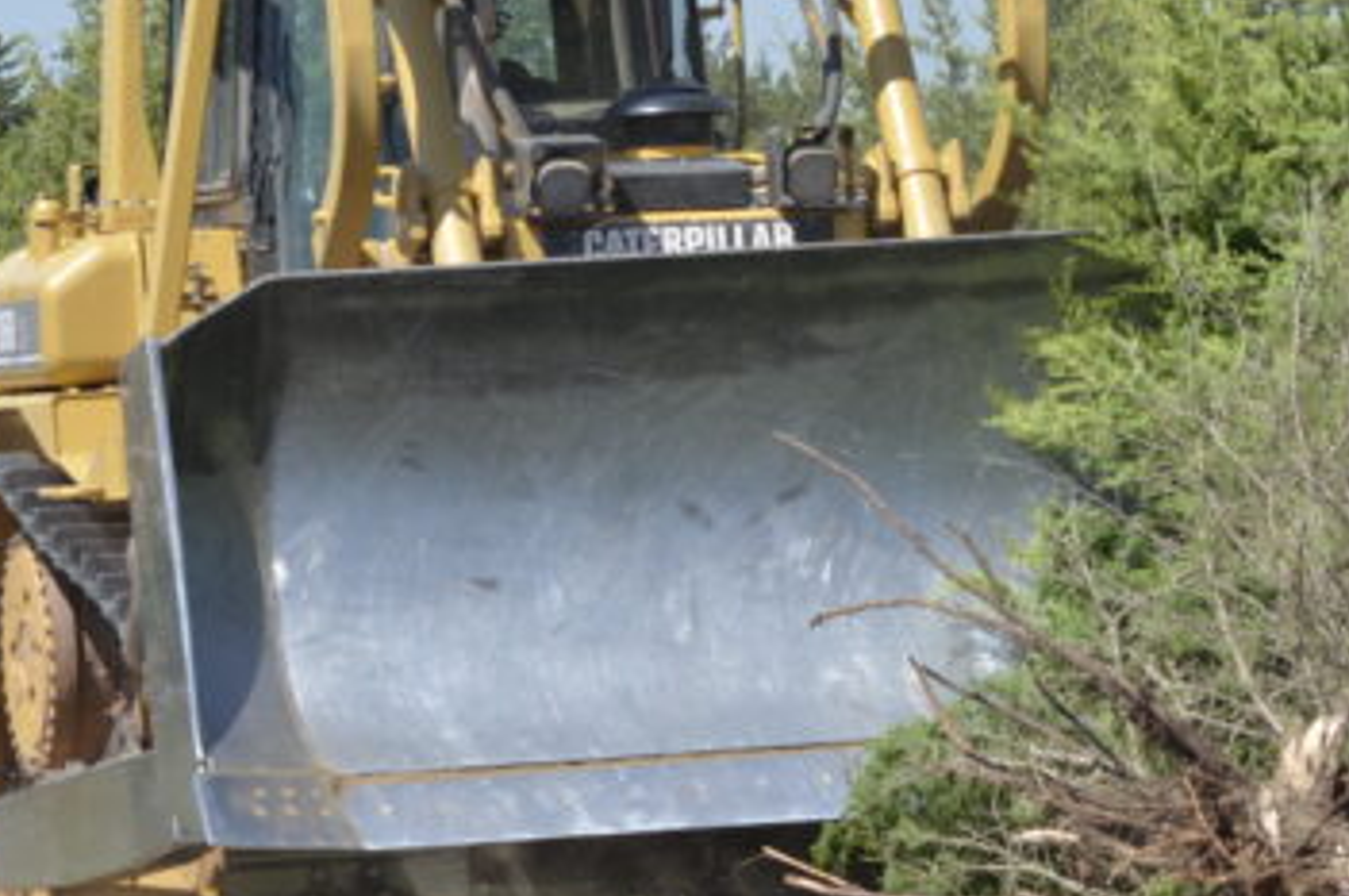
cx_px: 988
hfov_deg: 6.8
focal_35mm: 302
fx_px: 11301
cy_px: 410
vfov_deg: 4.5
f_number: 9
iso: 100
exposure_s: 1/200
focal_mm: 92
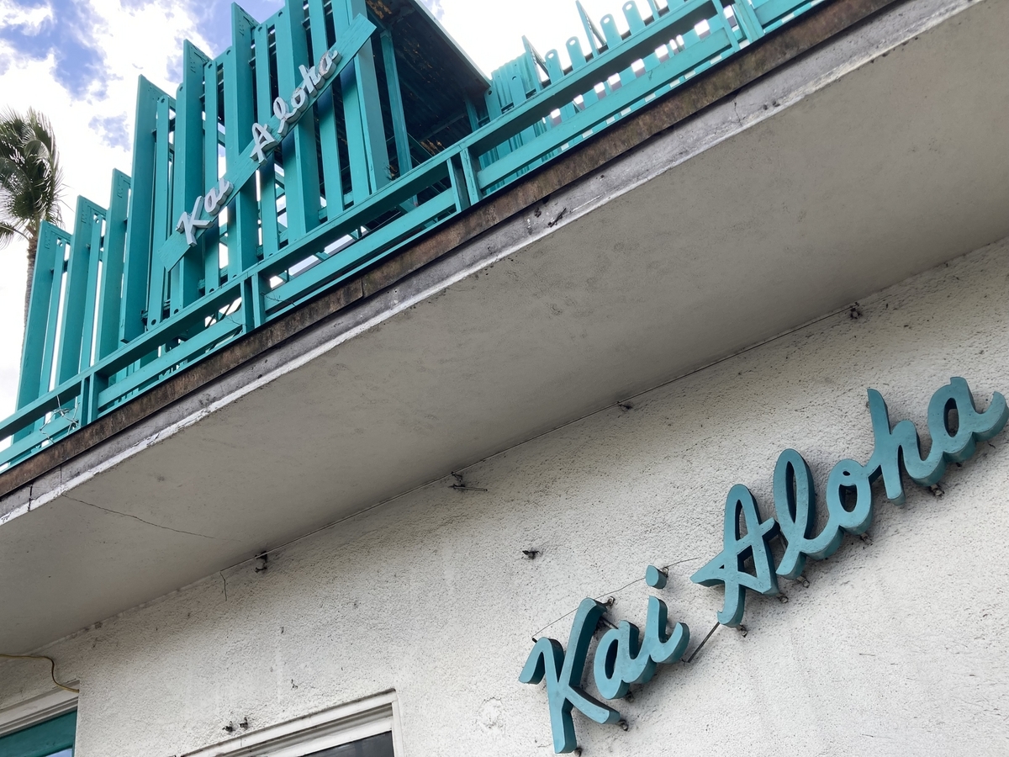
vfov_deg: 49.7
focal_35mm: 28
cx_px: 504
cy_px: 378
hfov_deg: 63.4
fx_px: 816
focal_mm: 3.99
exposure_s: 1/231
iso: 20
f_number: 1.8
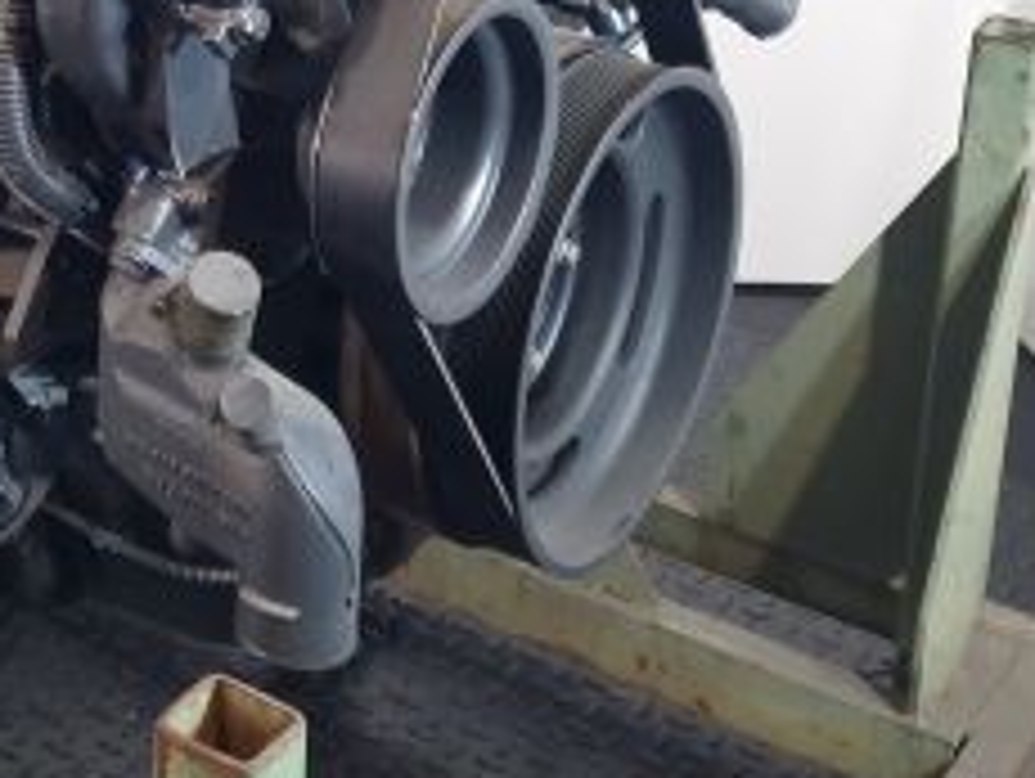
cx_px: -112
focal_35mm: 60
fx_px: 1796
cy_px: -153
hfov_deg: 29.0
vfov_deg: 22.5
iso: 125
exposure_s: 1/50
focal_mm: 6.4
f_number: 1.8
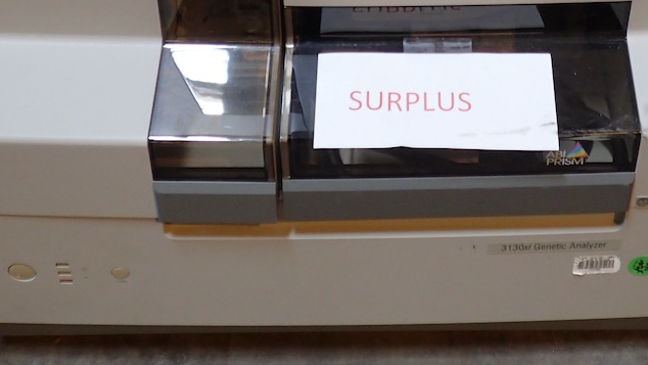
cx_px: 398
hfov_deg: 31.8
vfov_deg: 17.2
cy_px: -110
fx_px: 1134
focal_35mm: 66
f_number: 2.3
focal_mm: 5.5
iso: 200
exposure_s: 1/40
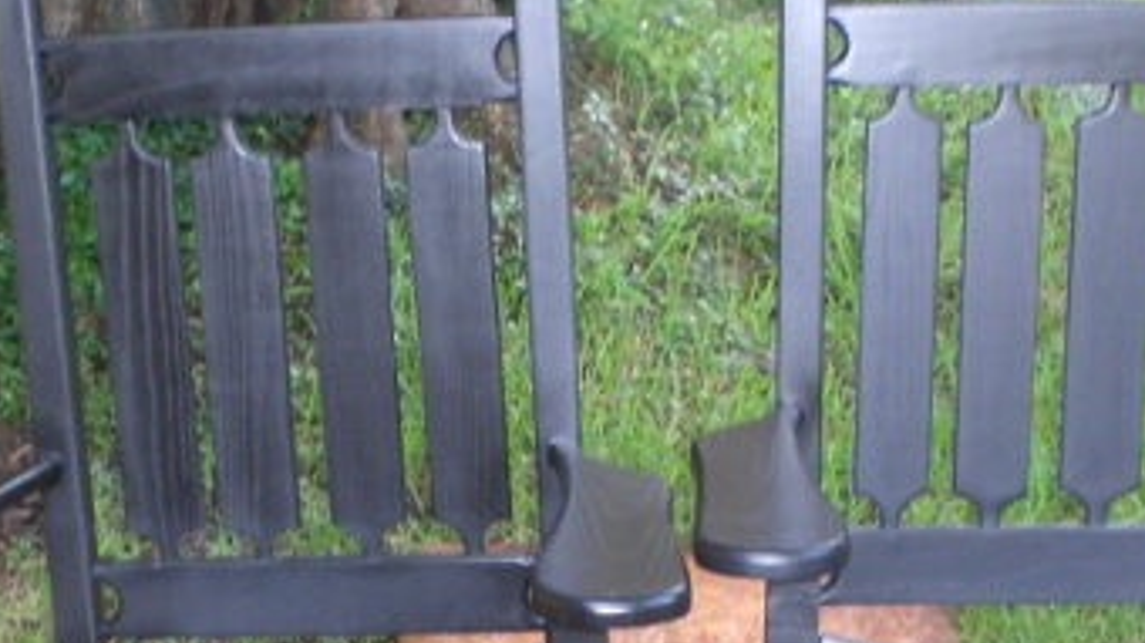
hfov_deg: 27.2
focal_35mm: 78
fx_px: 2367
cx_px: 583
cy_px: 609
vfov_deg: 15.3
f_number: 3.1
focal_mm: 6.3
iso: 200
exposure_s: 1/60
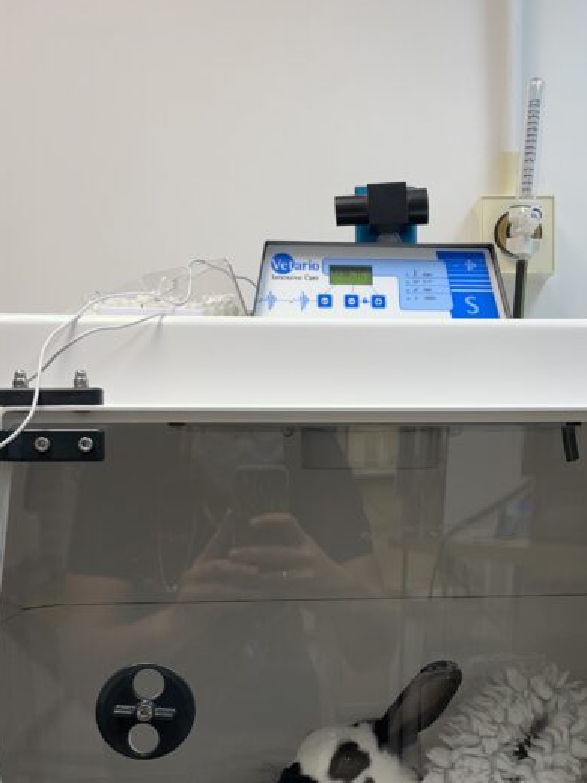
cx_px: 391
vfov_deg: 39.0
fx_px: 1085
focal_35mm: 48
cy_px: 544
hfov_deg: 30.0
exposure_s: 1/100
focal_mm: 4.2
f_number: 1.6
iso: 32
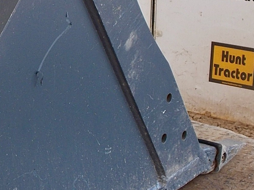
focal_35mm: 166
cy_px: 29
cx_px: -32
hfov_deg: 11.7
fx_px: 1218
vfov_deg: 8.9
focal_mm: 10.3
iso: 80
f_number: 4.9
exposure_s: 1/40
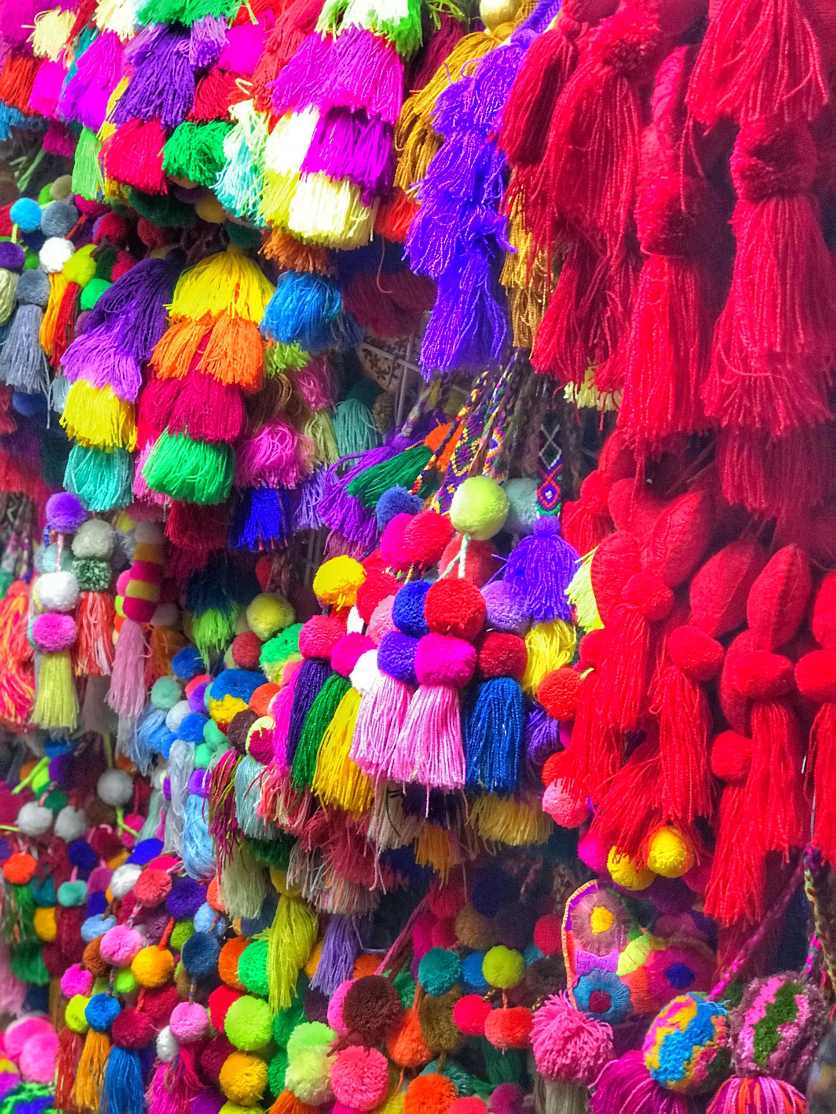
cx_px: 418
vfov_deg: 33.8
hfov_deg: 25.7
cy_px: 557
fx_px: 1835
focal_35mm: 57
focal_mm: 6.6
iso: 640
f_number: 2.8
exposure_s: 1/60
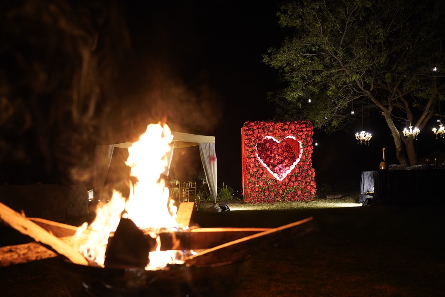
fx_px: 383
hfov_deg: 60.3
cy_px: 148
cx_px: 222
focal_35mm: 31
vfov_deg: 42.3
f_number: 2.8
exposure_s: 1/100
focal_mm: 31
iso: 2000
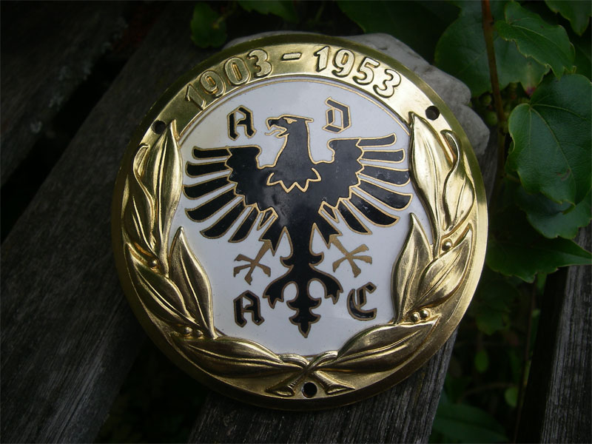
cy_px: 222
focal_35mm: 38
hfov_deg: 49.0
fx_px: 650
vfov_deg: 37.7
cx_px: 296
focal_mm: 6.3
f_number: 3.3
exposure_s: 1/320
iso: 64
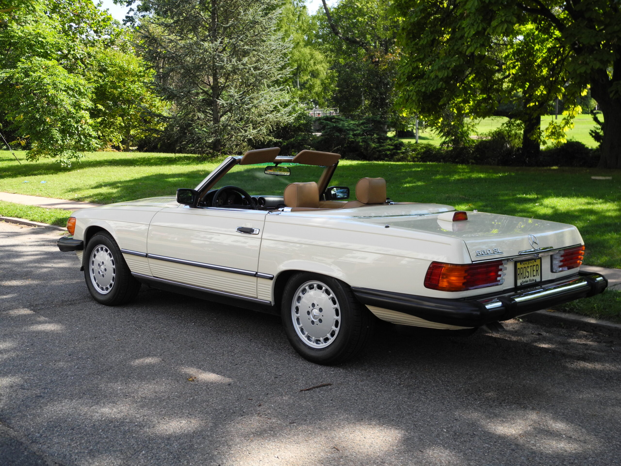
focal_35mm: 41
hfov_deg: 45.8
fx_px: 736
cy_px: 233
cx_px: 310
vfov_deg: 35.1
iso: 100
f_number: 3.2
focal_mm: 8.8
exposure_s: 1/422
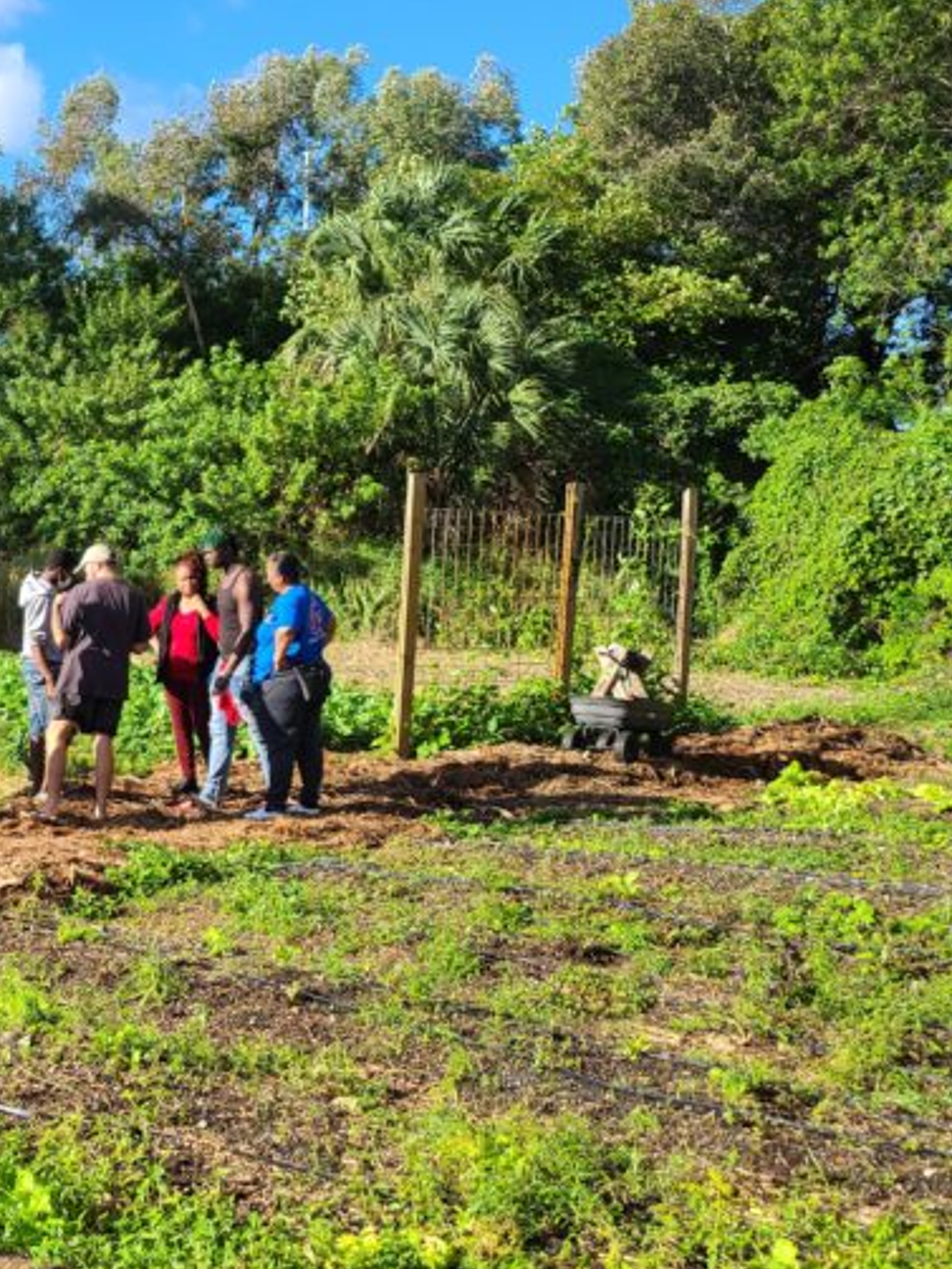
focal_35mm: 53
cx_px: -15
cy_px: 670
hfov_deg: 26.0
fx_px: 1942
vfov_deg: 36.1
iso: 40
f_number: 1.8
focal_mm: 5.4
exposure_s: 1/1232
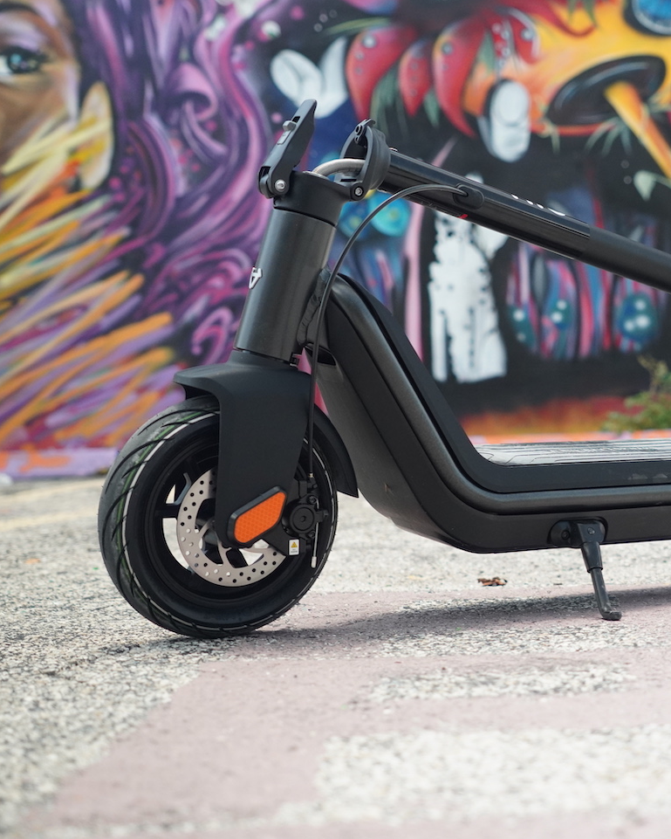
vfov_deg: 27.9
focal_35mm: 68
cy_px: 419
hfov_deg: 22.0
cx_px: 606
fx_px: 1688
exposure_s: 1/50
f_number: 2.8
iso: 1000
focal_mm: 32
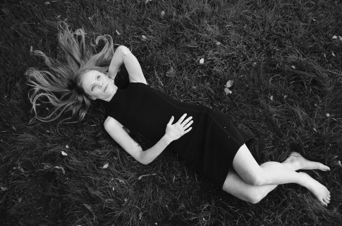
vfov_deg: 43.4
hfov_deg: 62.0
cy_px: 113
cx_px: 171
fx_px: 284
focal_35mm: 30
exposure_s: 1/100
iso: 400
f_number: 5
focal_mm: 20
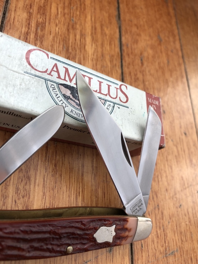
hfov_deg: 49.8
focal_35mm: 28
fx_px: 213
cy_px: 132
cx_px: 99
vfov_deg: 63.4
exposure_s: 1/40
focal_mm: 3.99
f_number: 1.8
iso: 25
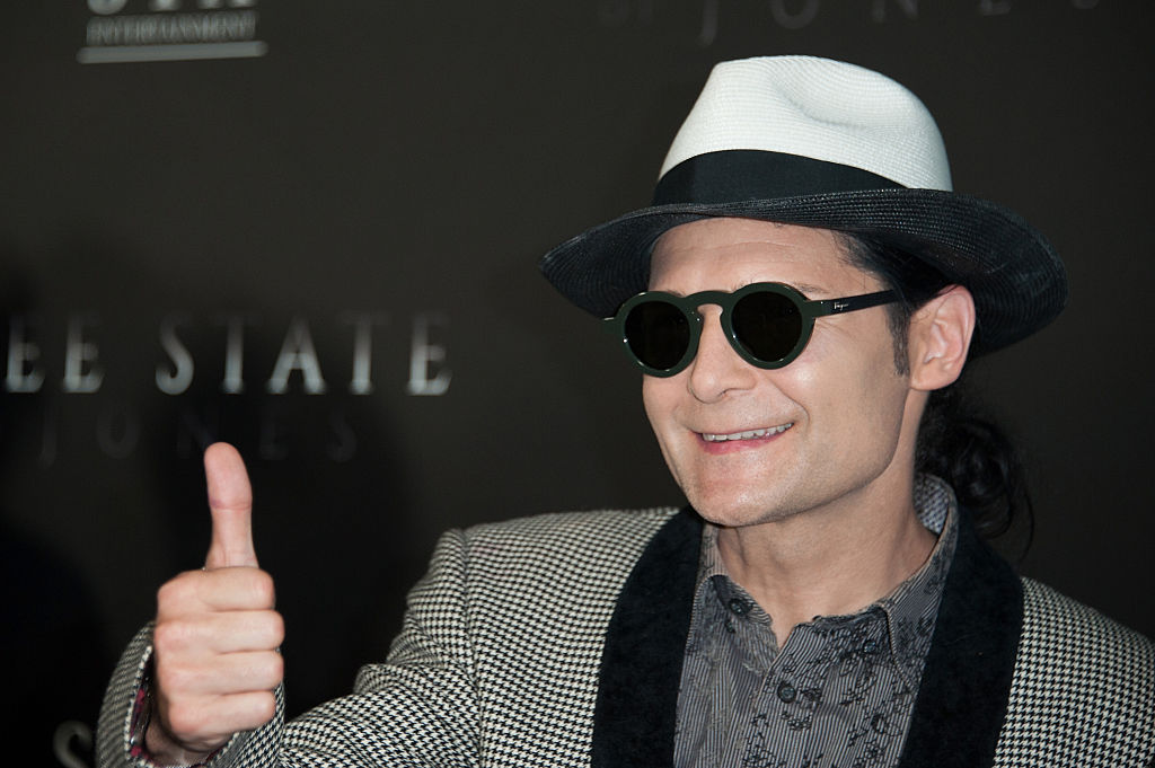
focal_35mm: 150
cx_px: 578
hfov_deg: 13.7
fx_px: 4809
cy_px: 384
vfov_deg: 9.1
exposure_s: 1/200
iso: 500
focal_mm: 150
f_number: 5.6
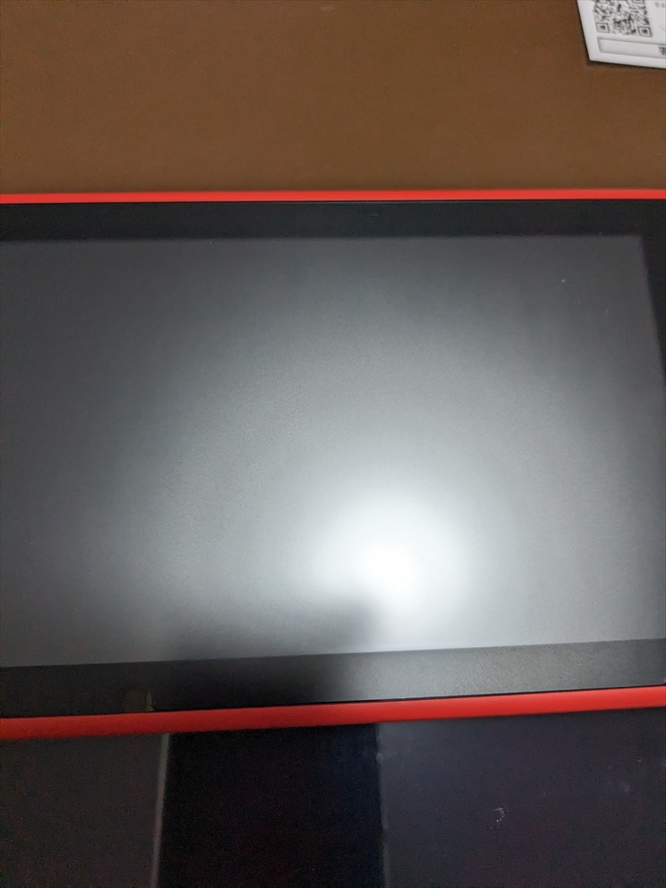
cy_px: 444
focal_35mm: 27
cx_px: 333
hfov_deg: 51.4
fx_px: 693
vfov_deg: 65.3
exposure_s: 1/161
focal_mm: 4.38
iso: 47
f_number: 1.73
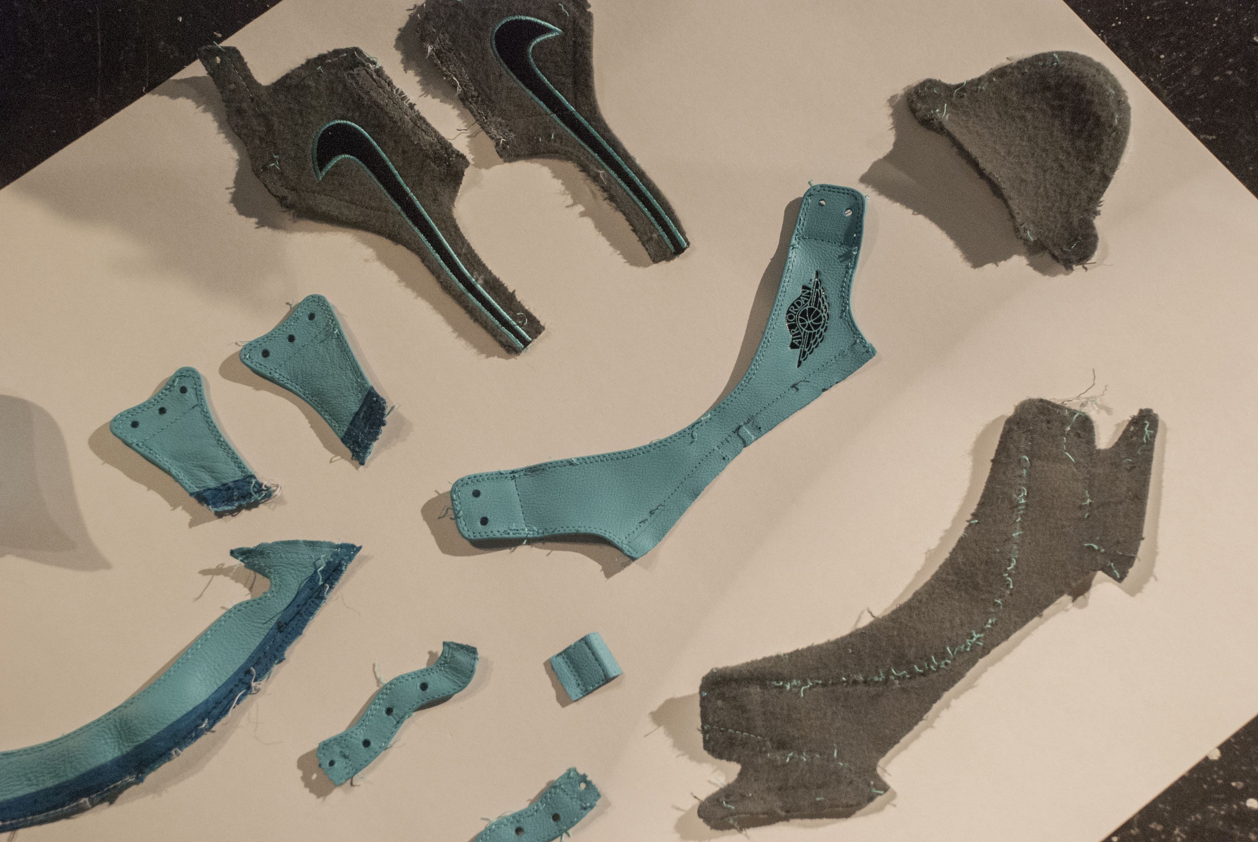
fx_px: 2519
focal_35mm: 72
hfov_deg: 28.0
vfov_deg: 19.0
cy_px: 421
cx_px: 629
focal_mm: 48
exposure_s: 1/320
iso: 1250
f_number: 4.8
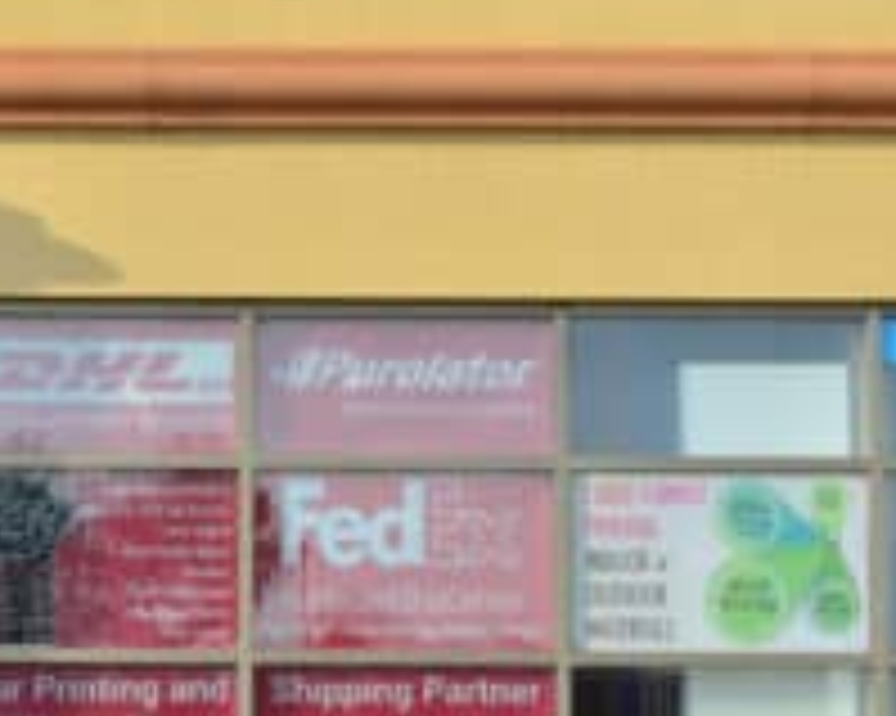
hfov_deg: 15.1
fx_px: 3366
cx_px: 252
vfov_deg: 12.1
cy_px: 245
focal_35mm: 127
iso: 100
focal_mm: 30
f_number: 8
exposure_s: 1/80
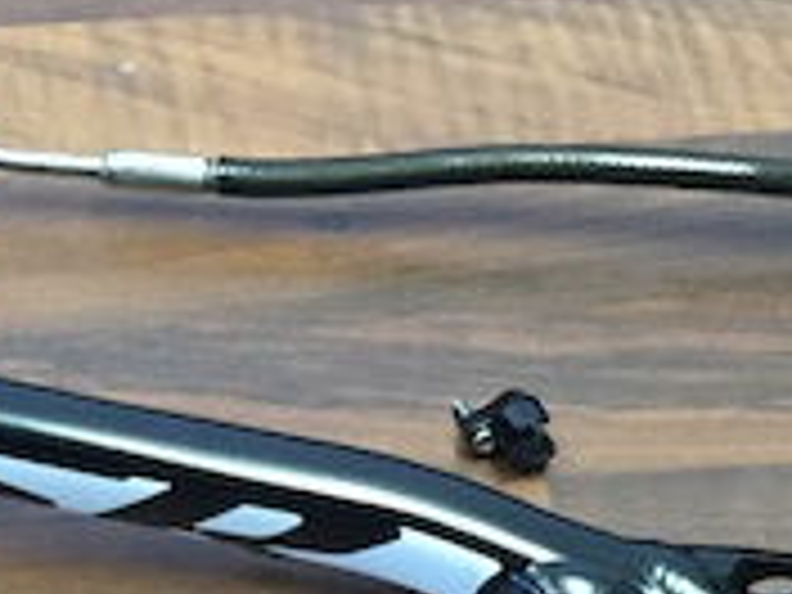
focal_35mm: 132
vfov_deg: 11.2
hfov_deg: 14.8
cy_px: 202
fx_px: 3020
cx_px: 81
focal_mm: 4.15
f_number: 2.2
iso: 160
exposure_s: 1/30
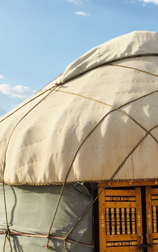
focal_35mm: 70
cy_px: 188
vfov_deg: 28.9
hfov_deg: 17.7
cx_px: 193
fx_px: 482
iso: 25
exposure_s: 1/1570
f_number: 2.2
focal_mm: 4.15
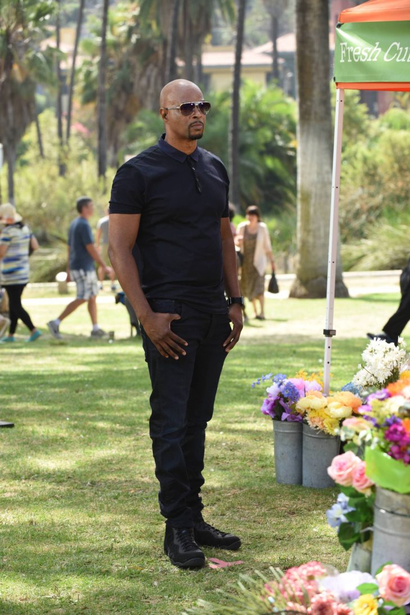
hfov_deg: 13.0
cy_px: 308
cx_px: 205
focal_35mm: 105
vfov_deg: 19.5
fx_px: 1794
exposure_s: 1/320
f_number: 5.6
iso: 250
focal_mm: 105
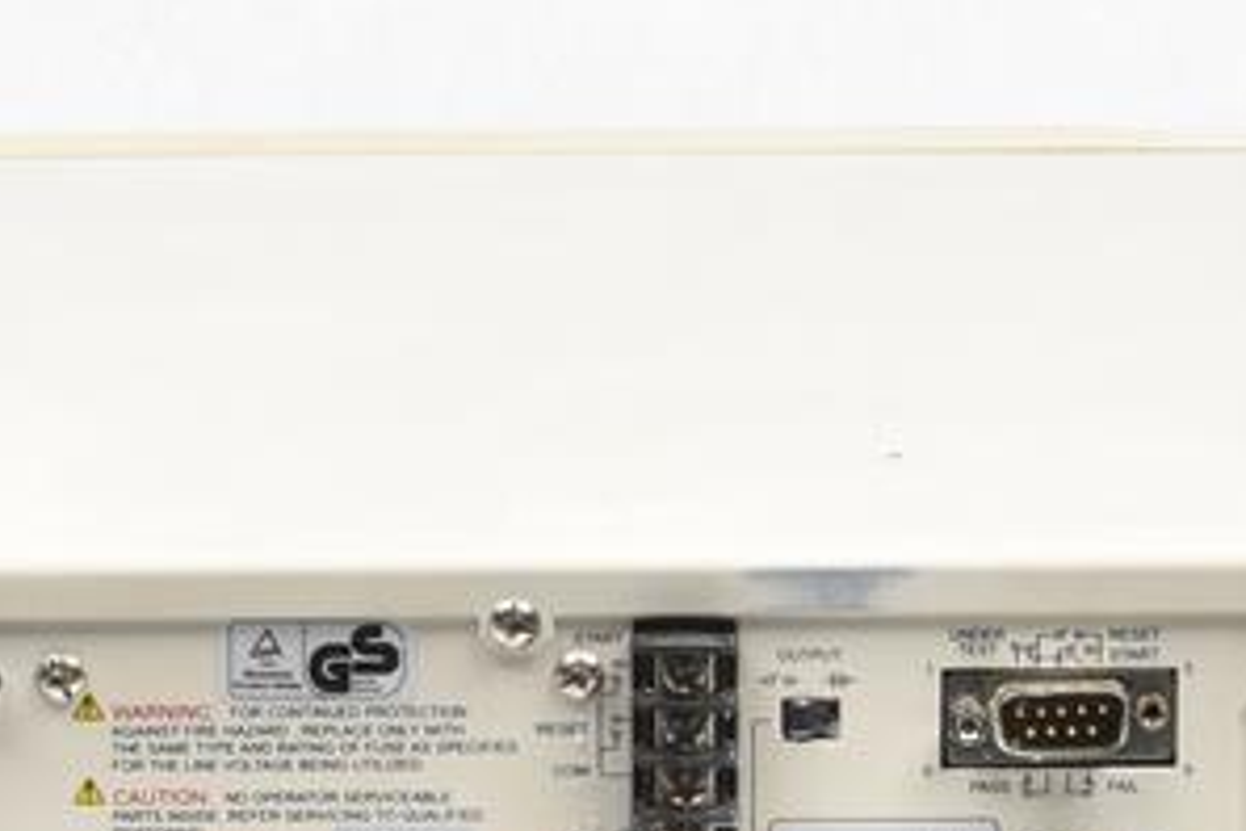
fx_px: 3980
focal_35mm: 115
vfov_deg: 11.8
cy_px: 726
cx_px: 516
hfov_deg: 17.8
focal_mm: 38
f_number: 14
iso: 200
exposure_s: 1/200
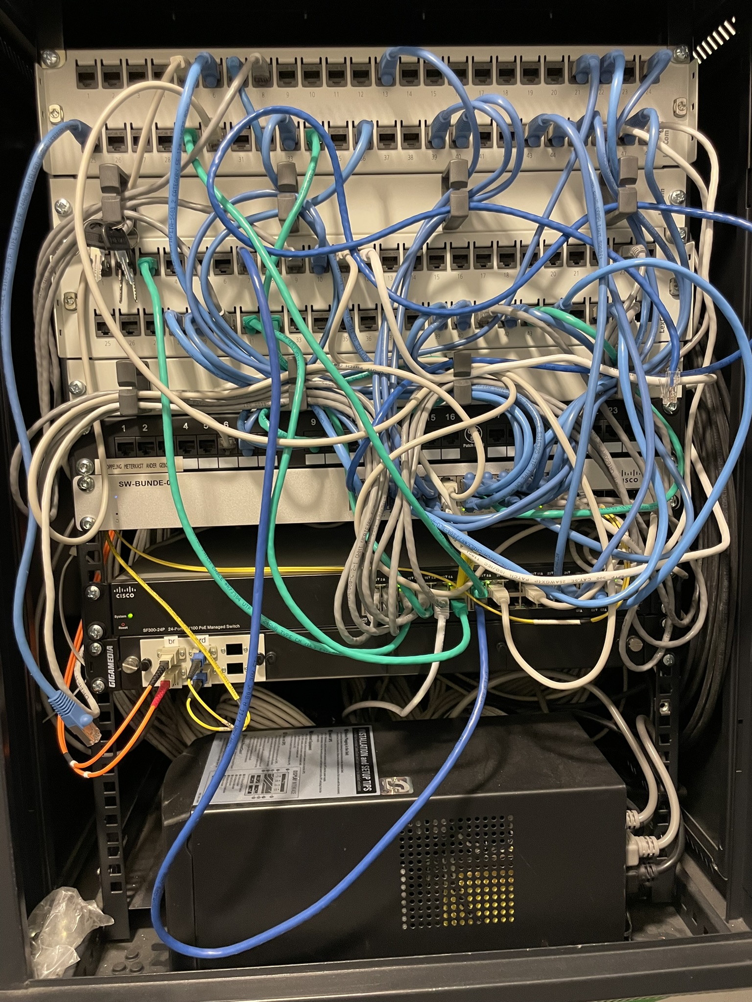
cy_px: 501
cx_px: 376
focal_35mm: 26
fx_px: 753
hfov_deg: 53.1
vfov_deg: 67.3
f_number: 1.6
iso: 250
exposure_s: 1/50
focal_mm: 4.2
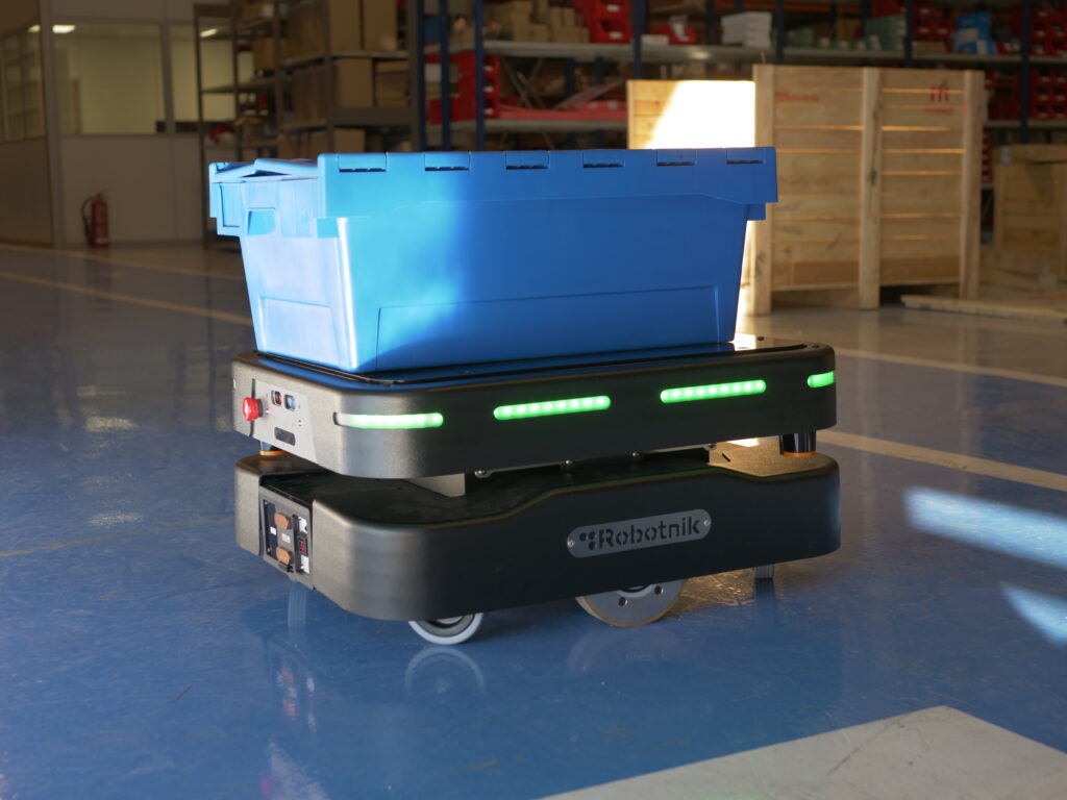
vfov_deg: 29.1
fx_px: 1541
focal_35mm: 50
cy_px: 400
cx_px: 534
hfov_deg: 38.2
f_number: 3.2
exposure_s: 1/125
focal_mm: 25
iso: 200
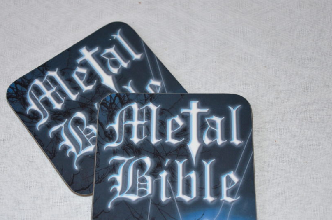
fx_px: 788
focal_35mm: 86
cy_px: 126
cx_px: 150
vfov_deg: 15.9
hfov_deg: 23.8
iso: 1100
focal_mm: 45
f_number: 4.8
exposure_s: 1/60
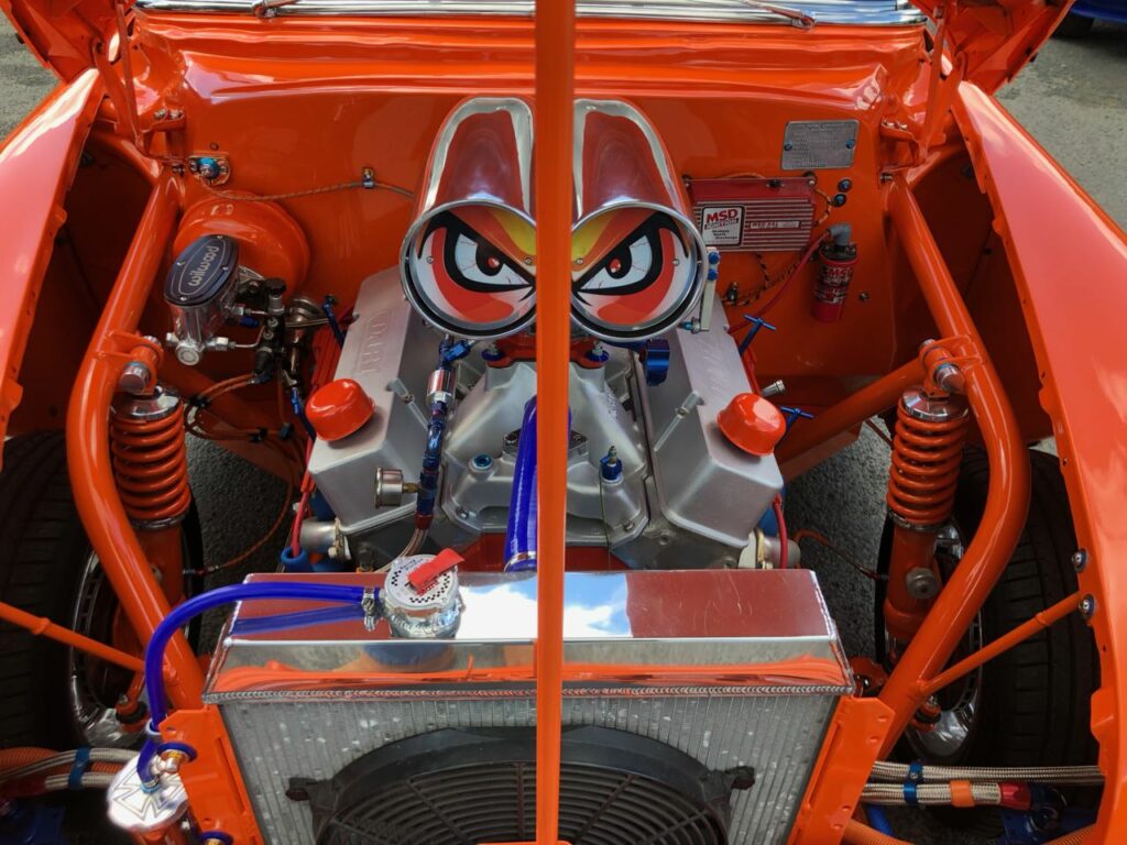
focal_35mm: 28
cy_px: 422
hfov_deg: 63.4
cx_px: 564
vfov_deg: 49.7
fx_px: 912
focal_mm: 3.99
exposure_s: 1/120
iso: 25
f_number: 1.8
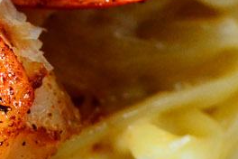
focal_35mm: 317
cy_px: -66
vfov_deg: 4.3
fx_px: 2096
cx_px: -64
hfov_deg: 6.5
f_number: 5
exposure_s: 1/200
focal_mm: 35
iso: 1000
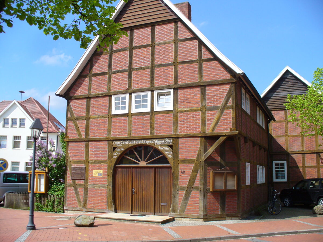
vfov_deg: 38.7
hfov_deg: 50.1
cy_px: 121
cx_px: 162
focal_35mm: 37
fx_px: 345
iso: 100
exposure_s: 1/320
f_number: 5.6
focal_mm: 6.1
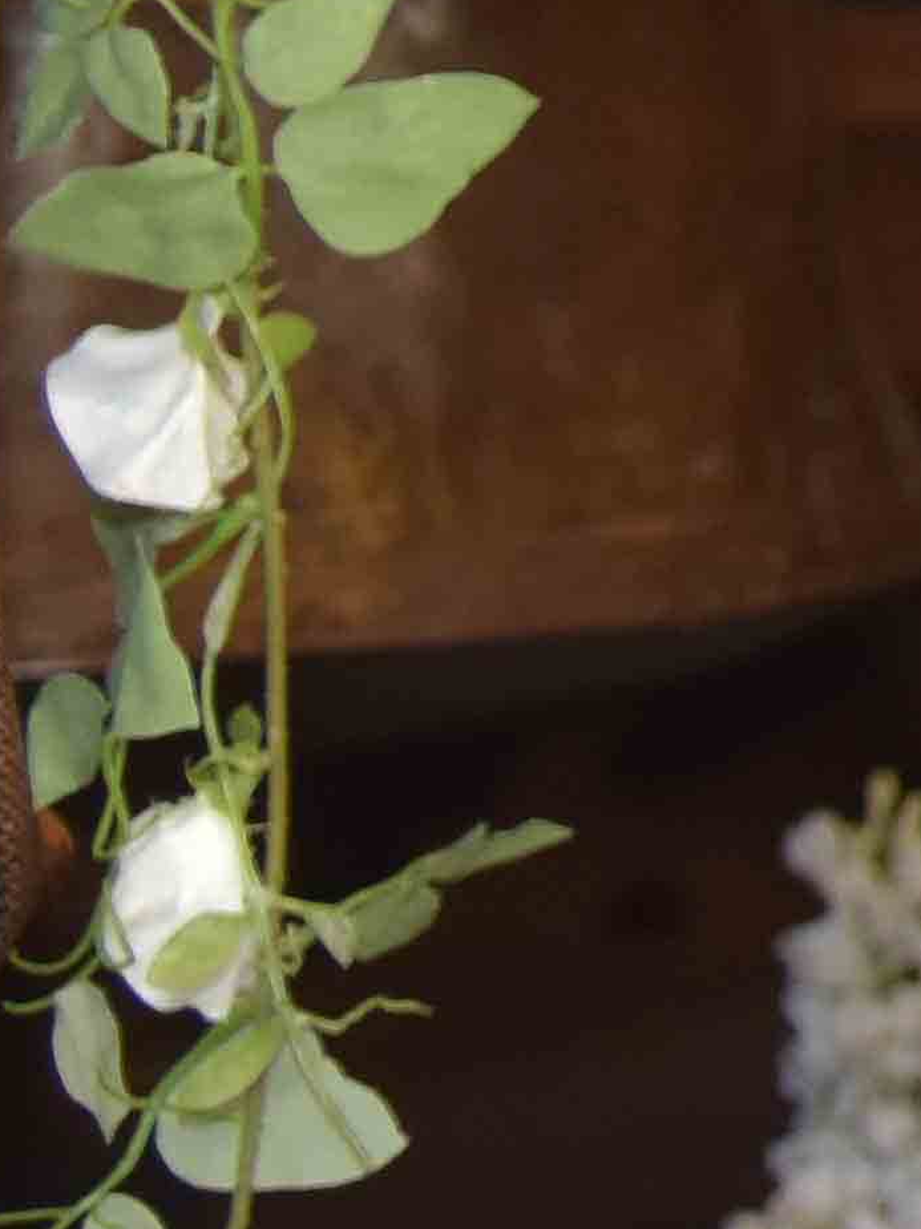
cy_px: -1171
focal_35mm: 245
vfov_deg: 7.8
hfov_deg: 5.1
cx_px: 4322
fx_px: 8697
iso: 500
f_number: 4.5
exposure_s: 1/100
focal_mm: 32
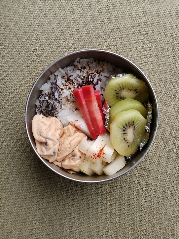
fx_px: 186
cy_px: 120
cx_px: 90
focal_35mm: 27
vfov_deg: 65.3
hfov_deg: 51.4
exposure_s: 1/60
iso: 50
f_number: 1.9
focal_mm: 3.58
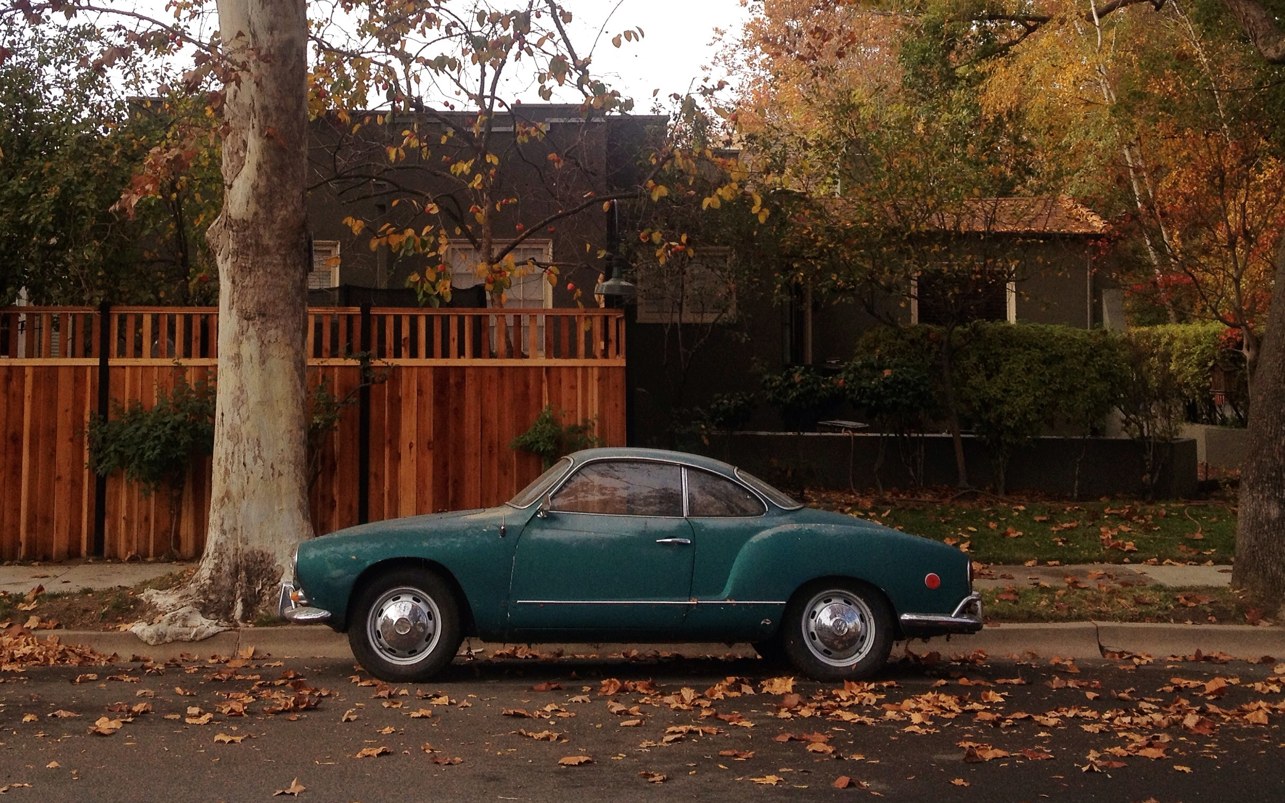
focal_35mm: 50
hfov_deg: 40.3
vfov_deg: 25.5
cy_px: 187
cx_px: 585
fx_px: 1751
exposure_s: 1/613
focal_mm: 4.28
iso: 64
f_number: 2.4
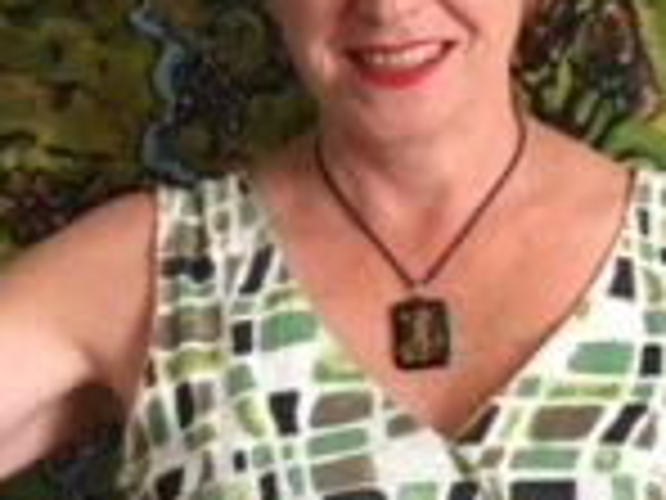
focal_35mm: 108
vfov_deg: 13.7
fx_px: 2078
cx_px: 482
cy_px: 164
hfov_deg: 18.1
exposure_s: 1/33
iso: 125
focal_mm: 4.15
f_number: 2.2
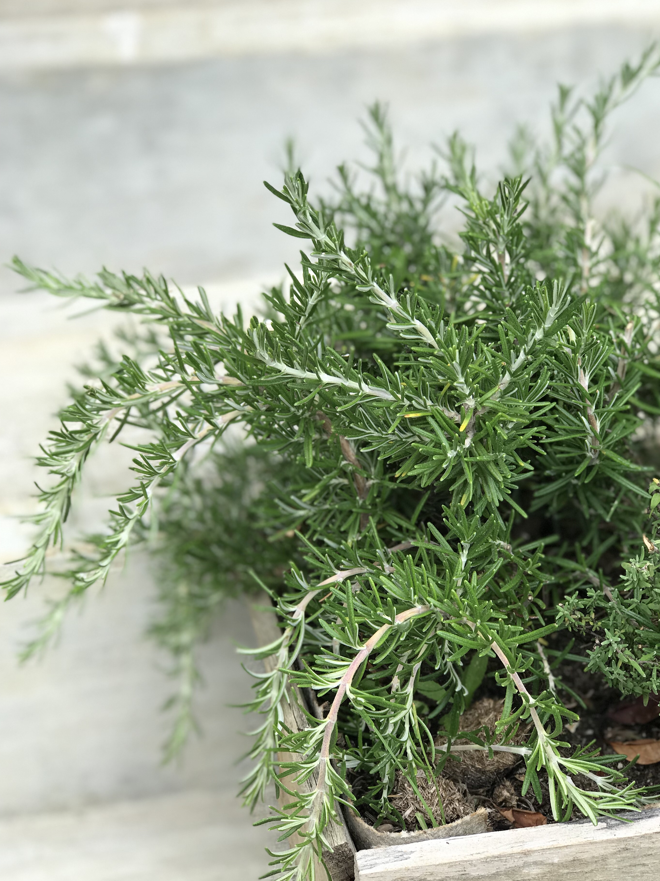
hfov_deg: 23.3
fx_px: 1602
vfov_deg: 30.7
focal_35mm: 63
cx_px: 362
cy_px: 481
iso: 20
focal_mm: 6.6
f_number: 2.8
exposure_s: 1/112
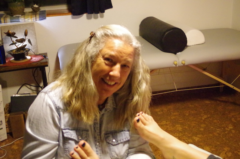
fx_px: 326
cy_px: 80
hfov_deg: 40.4
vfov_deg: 27.4
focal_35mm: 49
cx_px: 120
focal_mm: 32.5
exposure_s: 1/30
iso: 12800
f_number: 4
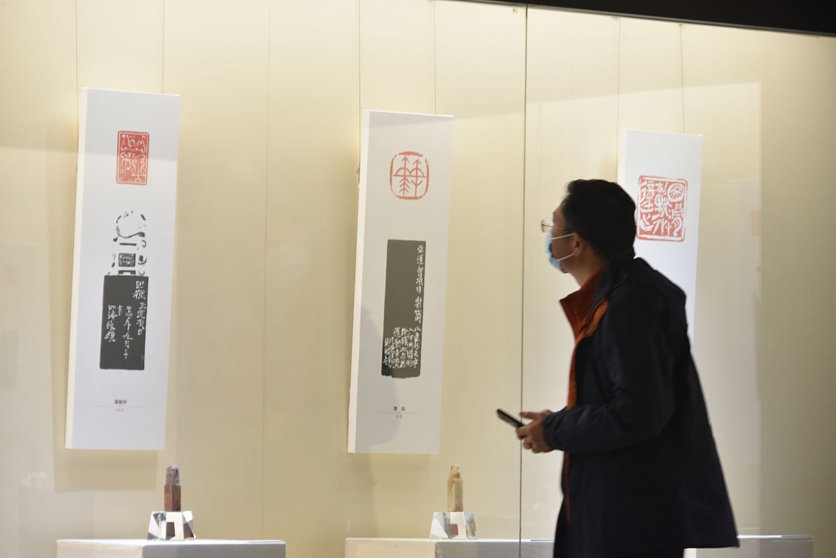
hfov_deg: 13.7
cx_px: 418
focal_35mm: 150
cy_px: 279
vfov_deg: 9.2
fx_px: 3484
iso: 1250
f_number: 8
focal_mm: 150
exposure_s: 1/15
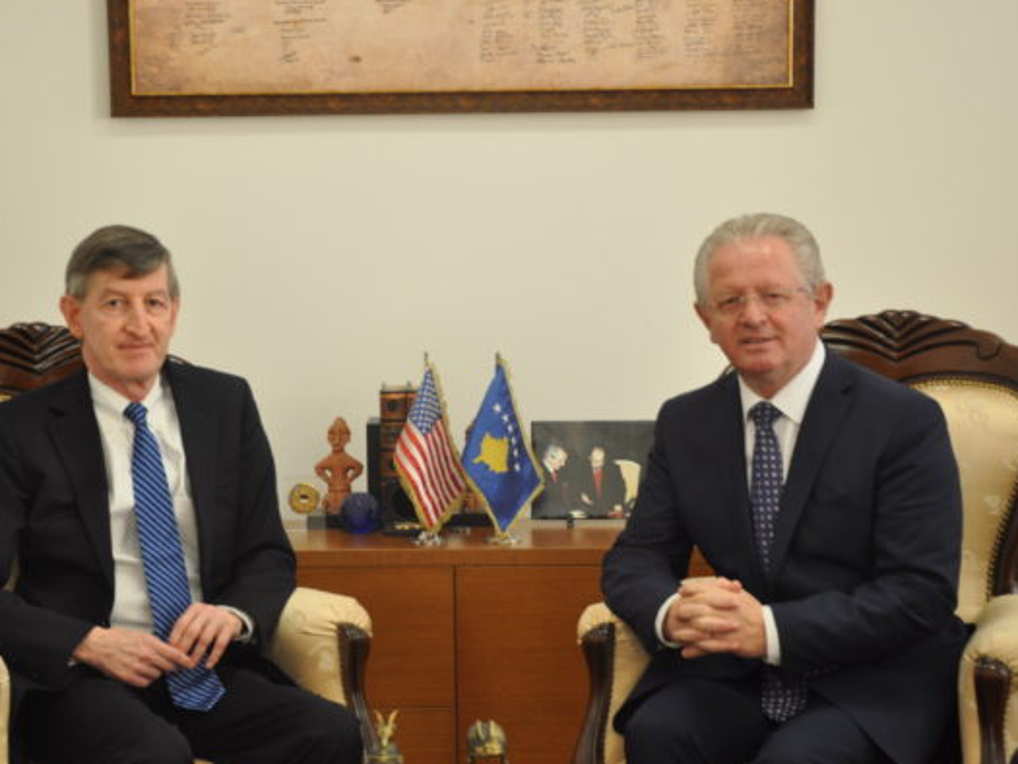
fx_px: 2794
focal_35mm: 95
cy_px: 353
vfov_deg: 15.6
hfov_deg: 20.6
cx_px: 430
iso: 400
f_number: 5
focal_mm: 52
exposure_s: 1/13
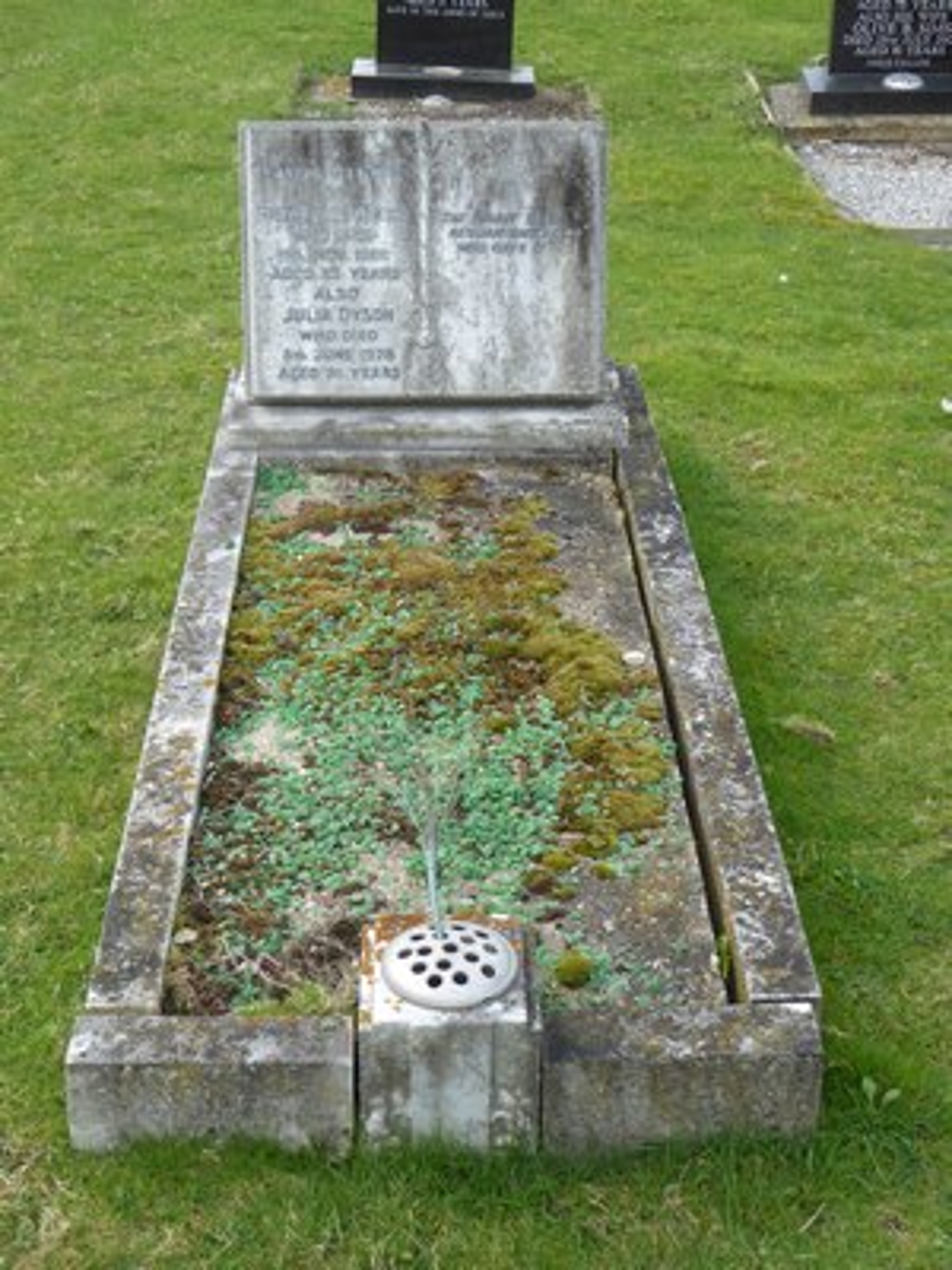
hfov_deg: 25.7
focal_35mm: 57
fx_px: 2090
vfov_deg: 33.8
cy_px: 635
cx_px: 476
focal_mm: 9.6
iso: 100
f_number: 4.1
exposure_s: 1/125
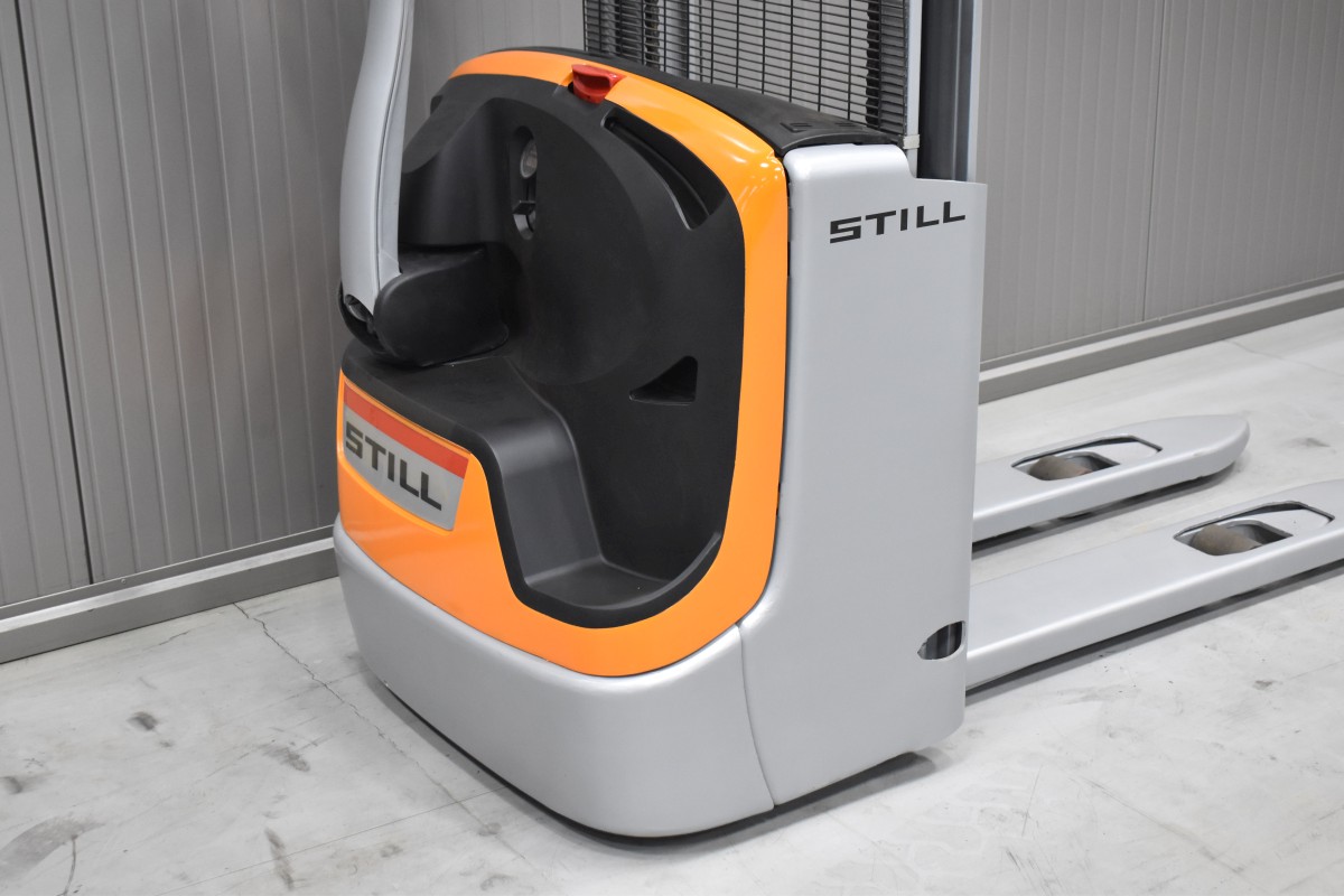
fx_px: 1904
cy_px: 448
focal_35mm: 51
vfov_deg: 26.5
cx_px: 672
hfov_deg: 38.9
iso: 1600
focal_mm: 34
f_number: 4.5
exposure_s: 1/50
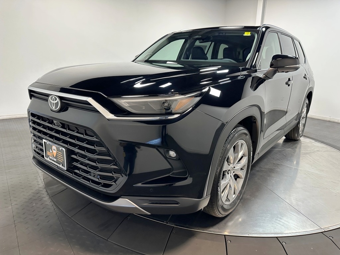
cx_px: 170
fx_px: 236
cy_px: 128
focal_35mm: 24
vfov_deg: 56.8
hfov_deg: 71.6
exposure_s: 1/60
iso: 500
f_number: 1.78
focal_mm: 6.86
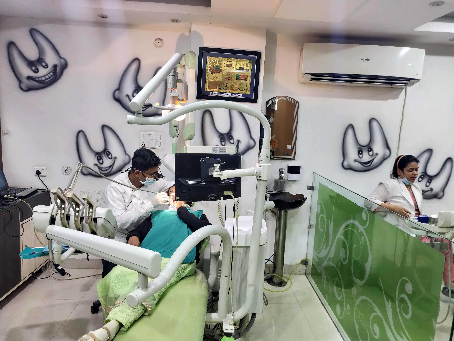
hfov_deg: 69.4
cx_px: 227
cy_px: 170
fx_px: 328
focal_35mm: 25
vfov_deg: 54.9
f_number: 1.7
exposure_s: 1/25
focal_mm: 4.25
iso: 500
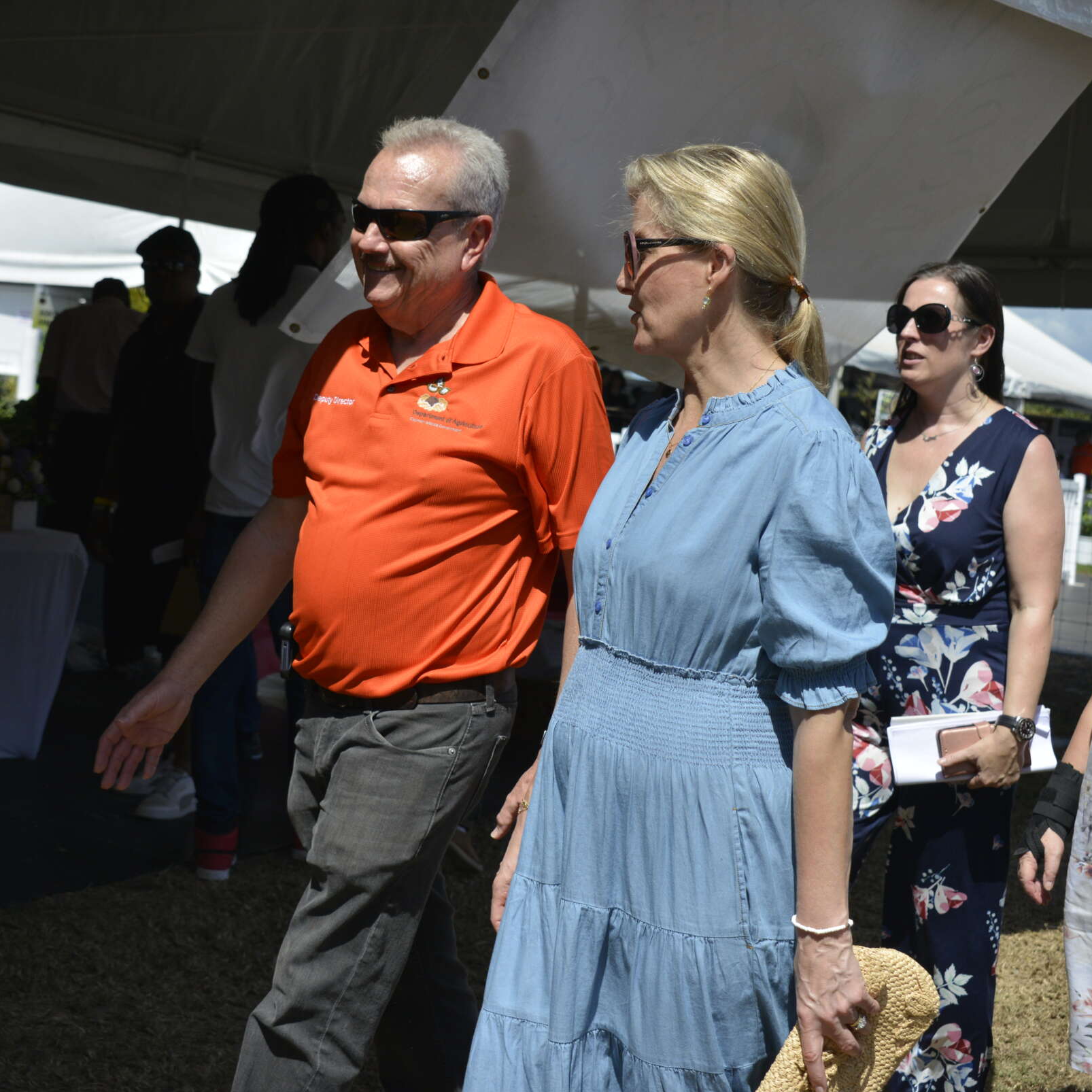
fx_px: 2177
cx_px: 467
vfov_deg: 28.2
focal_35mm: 61
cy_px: 527
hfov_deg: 28.1
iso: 800
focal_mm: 45
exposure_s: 1/4000
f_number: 5.6
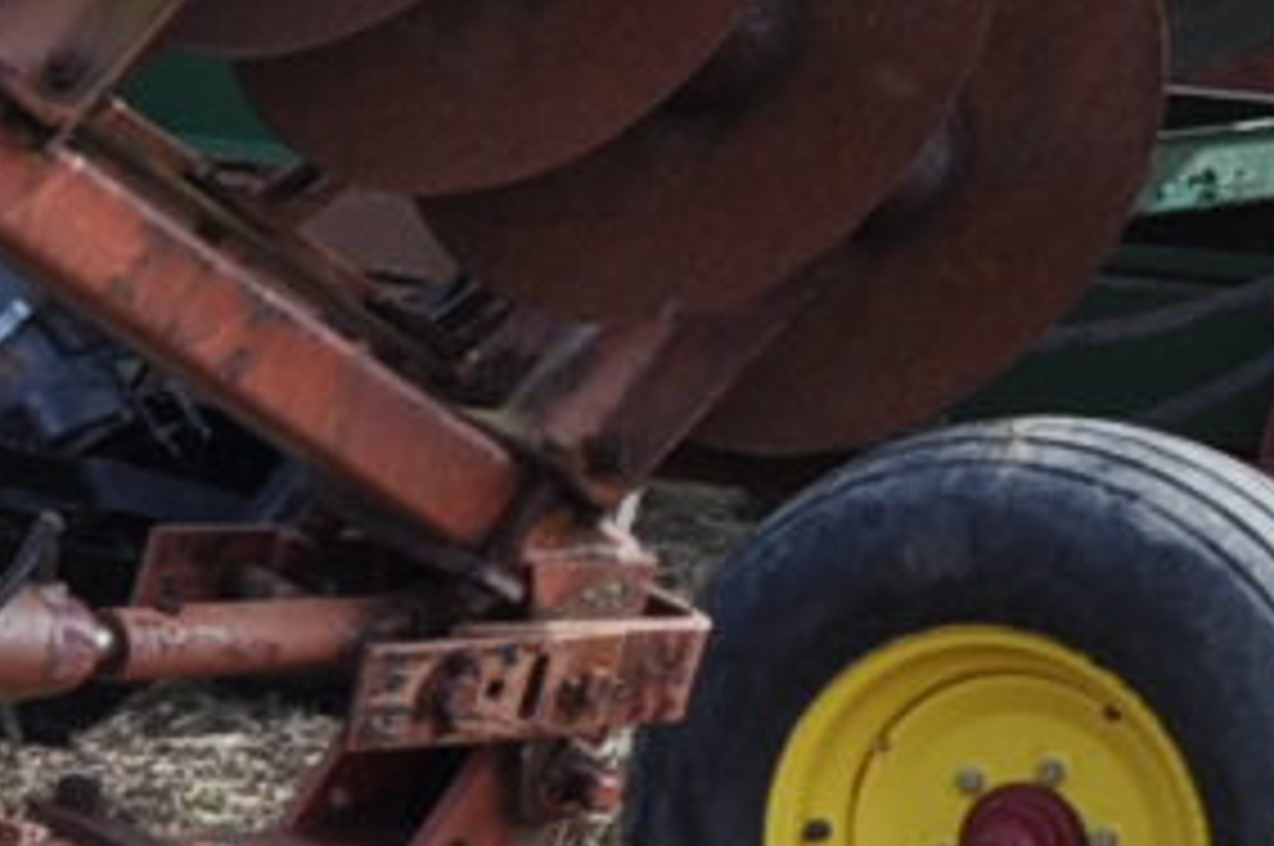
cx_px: -2769
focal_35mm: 273
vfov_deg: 5.0
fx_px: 9650
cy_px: 1004
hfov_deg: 6.7
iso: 200
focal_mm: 24
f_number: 8
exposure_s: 1/250
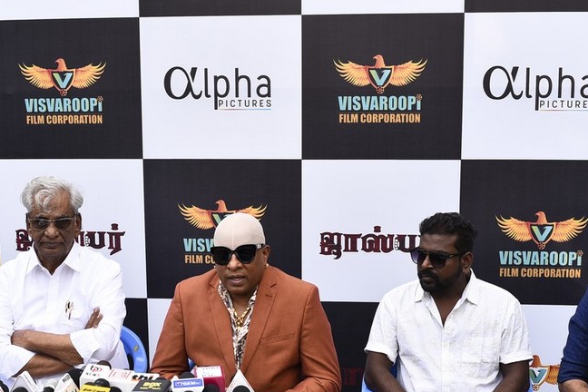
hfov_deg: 25.6
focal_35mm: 79
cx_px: 220
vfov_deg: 17.2
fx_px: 1290
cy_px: 301
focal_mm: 50
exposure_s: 1/400
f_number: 5.6
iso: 320
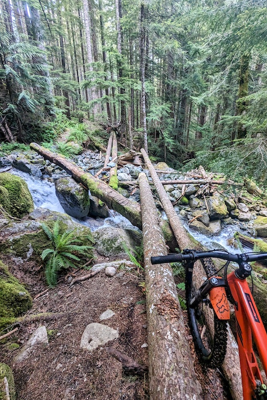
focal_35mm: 17
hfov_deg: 70.4
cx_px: 141
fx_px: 189
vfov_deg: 93.3
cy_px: 201
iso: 197
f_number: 2.2
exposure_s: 1/58.4
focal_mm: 2.35
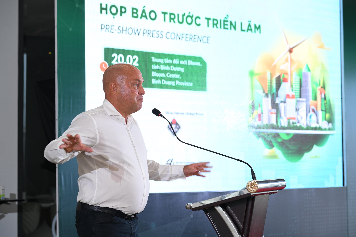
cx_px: 178
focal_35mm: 86
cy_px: 118
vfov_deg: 15.9
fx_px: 850
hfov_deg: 23.6
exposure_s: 1/100
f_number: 4
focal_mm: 86
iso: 250
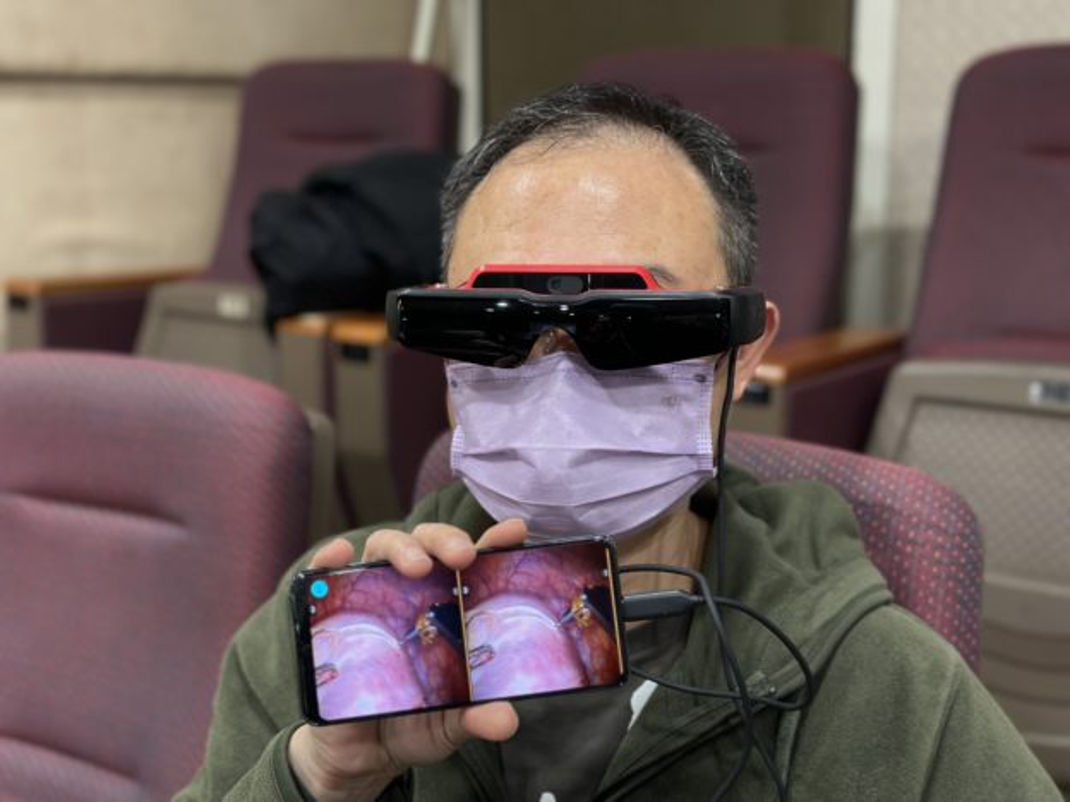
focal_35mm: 48
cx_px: 535
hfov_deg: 39.7
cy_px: 401
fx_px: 1484
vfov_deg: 30.3
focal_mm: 6.86
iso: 320
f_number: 1.78
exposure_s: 1/60
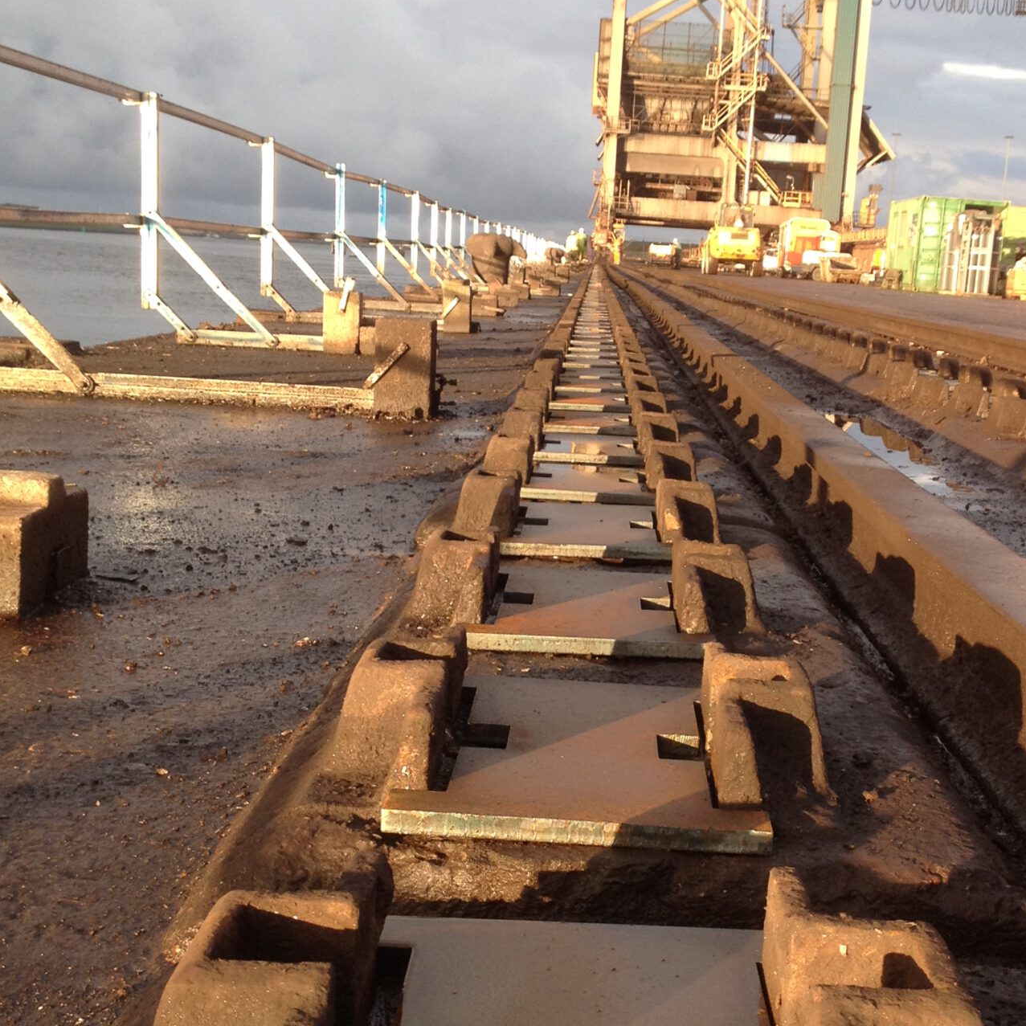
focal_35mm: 62
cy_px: 602
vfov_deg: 27.7
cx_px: 642
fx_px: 2079
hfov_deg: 27.6
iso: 50
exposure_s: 1/223
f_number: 2.4
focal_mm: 4.28
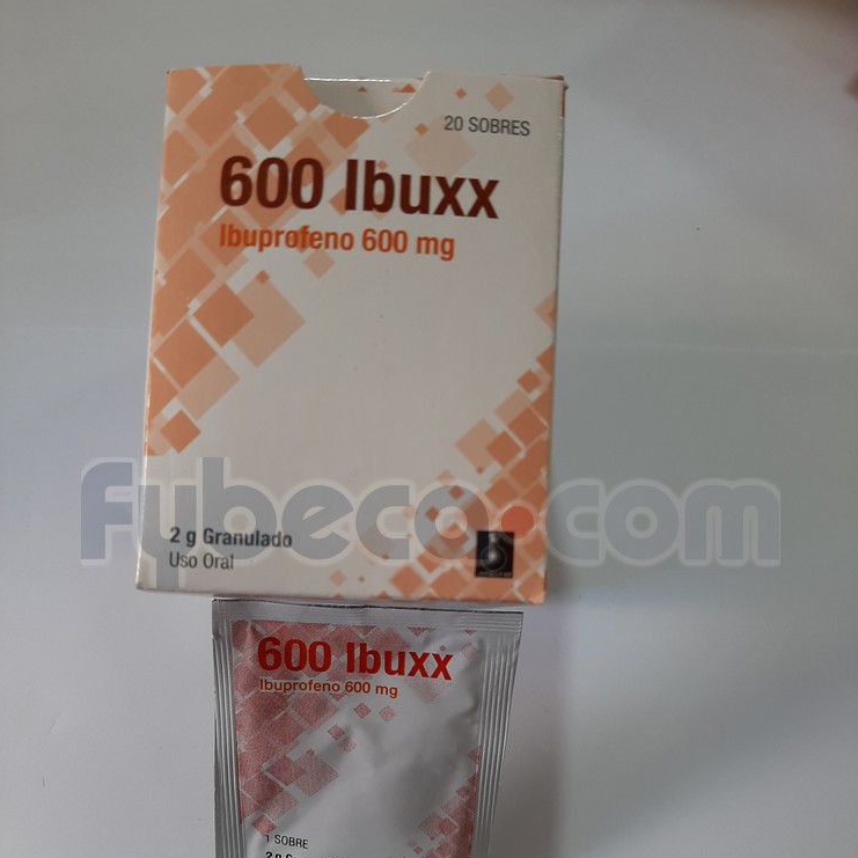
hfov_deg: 52.5
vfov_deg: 52.1
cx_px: 430
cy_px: 526
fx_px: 869
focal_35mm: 31
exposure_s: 1/50
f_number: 1.7
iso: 40
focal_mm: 3.93
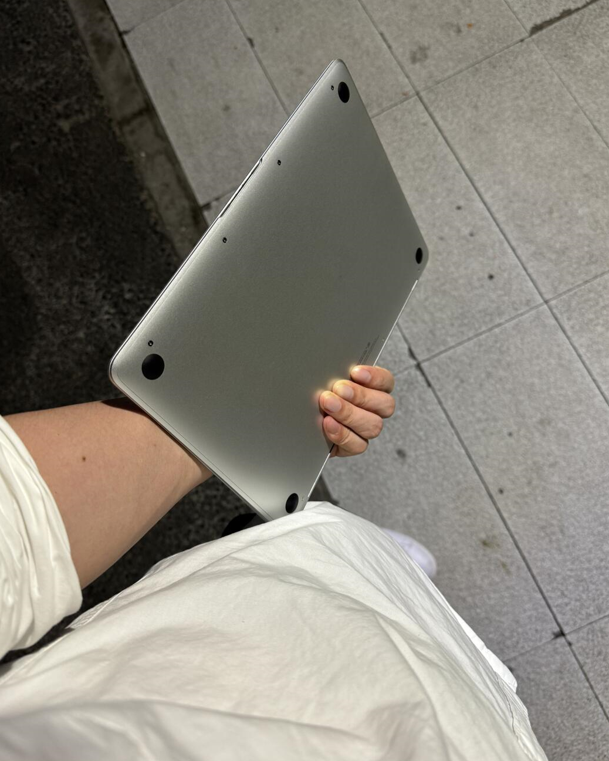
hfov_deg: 54.9
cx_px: 303
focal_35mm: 26
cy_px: 352
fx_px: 586
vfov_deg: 65.9
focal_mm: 6.86
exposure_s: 1/50
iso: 160
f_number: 1.78
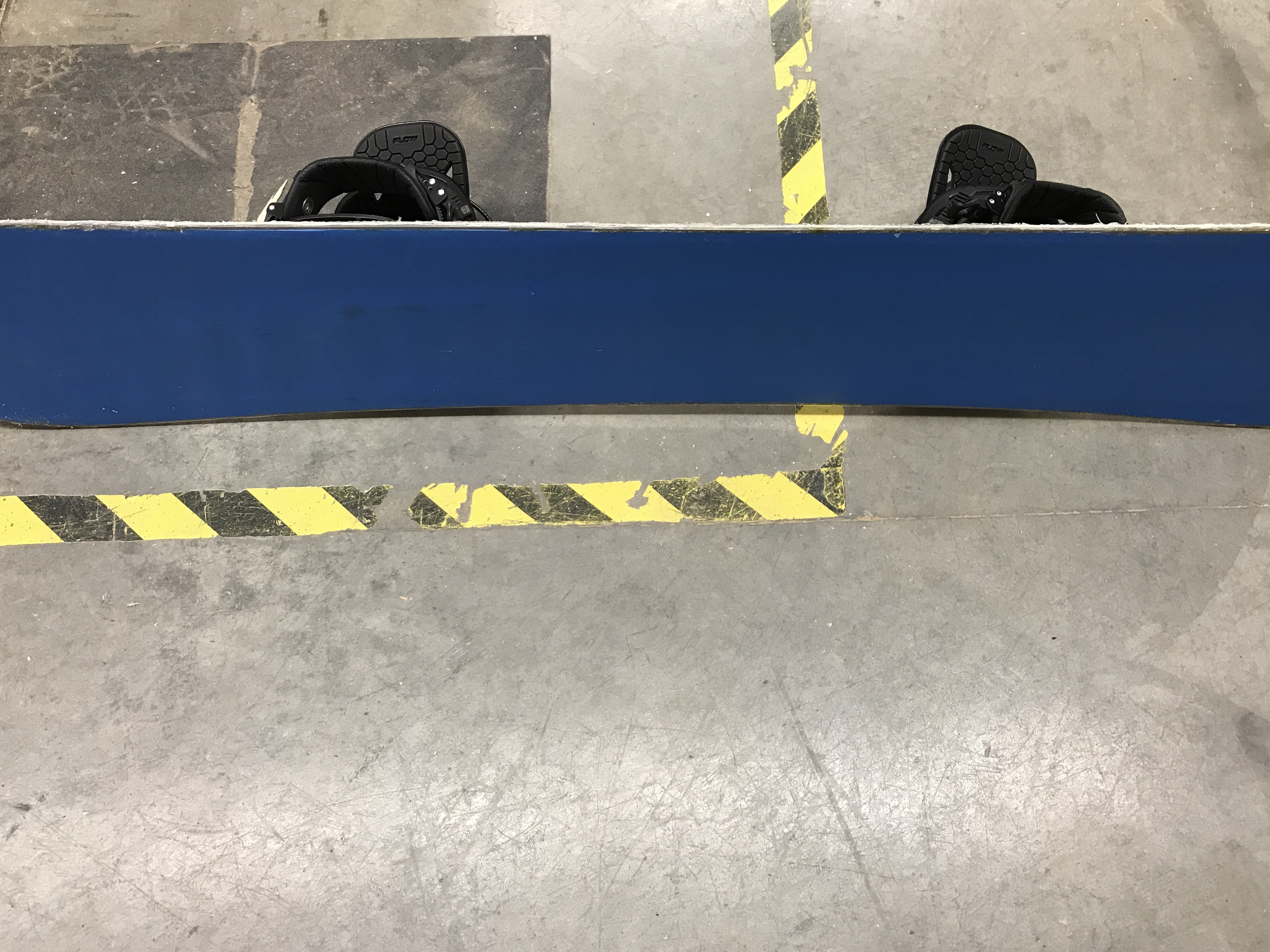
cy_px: 466
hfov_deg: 58.3
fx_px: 1137
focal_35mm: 31
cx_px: 692
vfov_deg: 45.4
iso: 40
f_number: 1.8
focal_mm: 3.99
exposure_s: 1/24
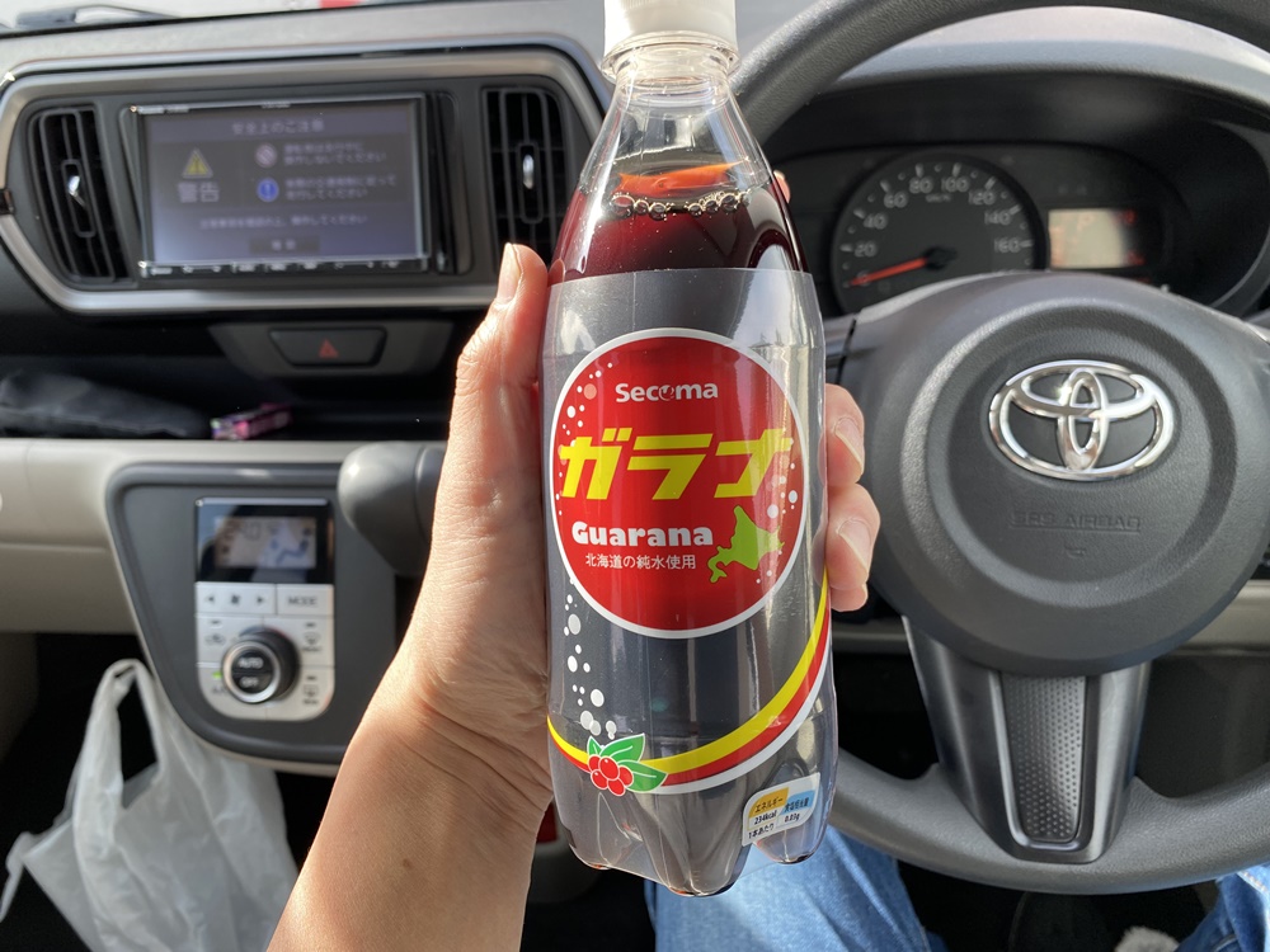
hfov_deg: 67.3
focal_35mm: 26
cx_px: 635
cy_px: 476
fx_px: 954
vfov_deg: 53.1
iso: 32
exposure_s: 1/280
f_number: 1.8
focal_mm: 4.25
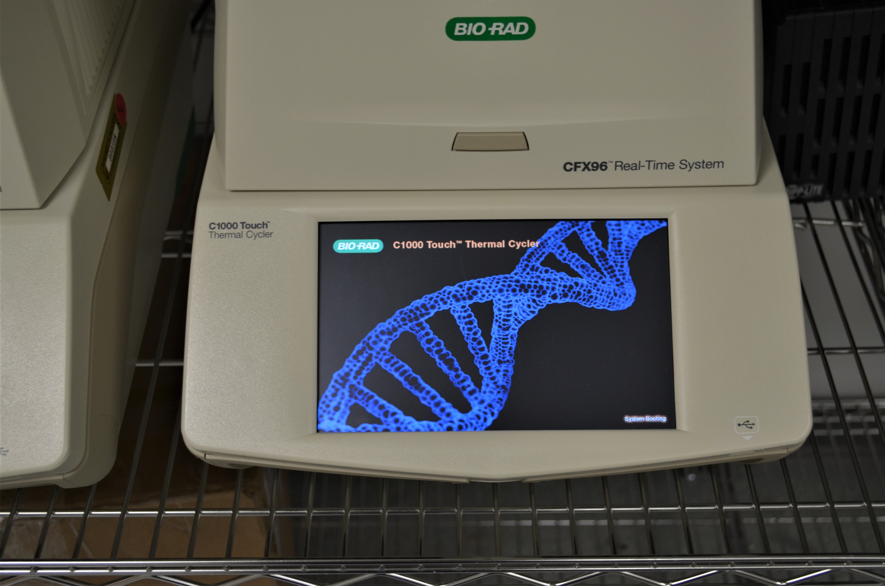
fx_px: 1178
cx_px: 442
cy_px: 293
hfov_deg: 41.2
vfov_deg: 28.0
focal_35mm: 48
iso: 400
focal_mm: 32
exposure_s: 1/50
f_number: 4.8
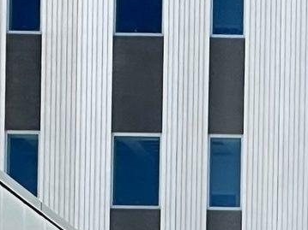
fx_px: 3300
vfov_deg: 3.9
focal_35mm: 371
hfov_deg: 5.3
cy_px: 675
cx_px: 542
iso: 25
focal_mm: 6
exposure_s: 1/1043
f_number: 2
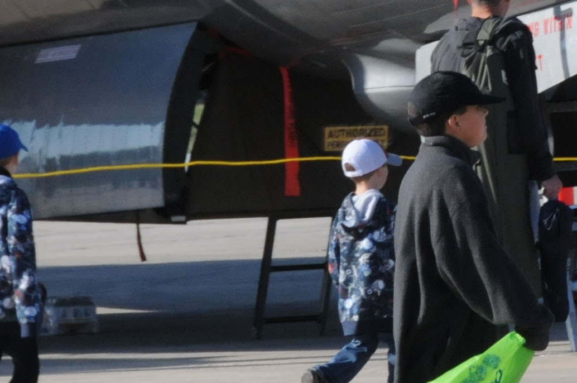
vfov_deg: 2.0
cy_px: -20
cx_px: 977
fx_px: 11154
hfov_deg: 3.0
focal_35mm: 697
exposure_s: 1/400
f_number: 20
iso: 800
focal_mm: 112
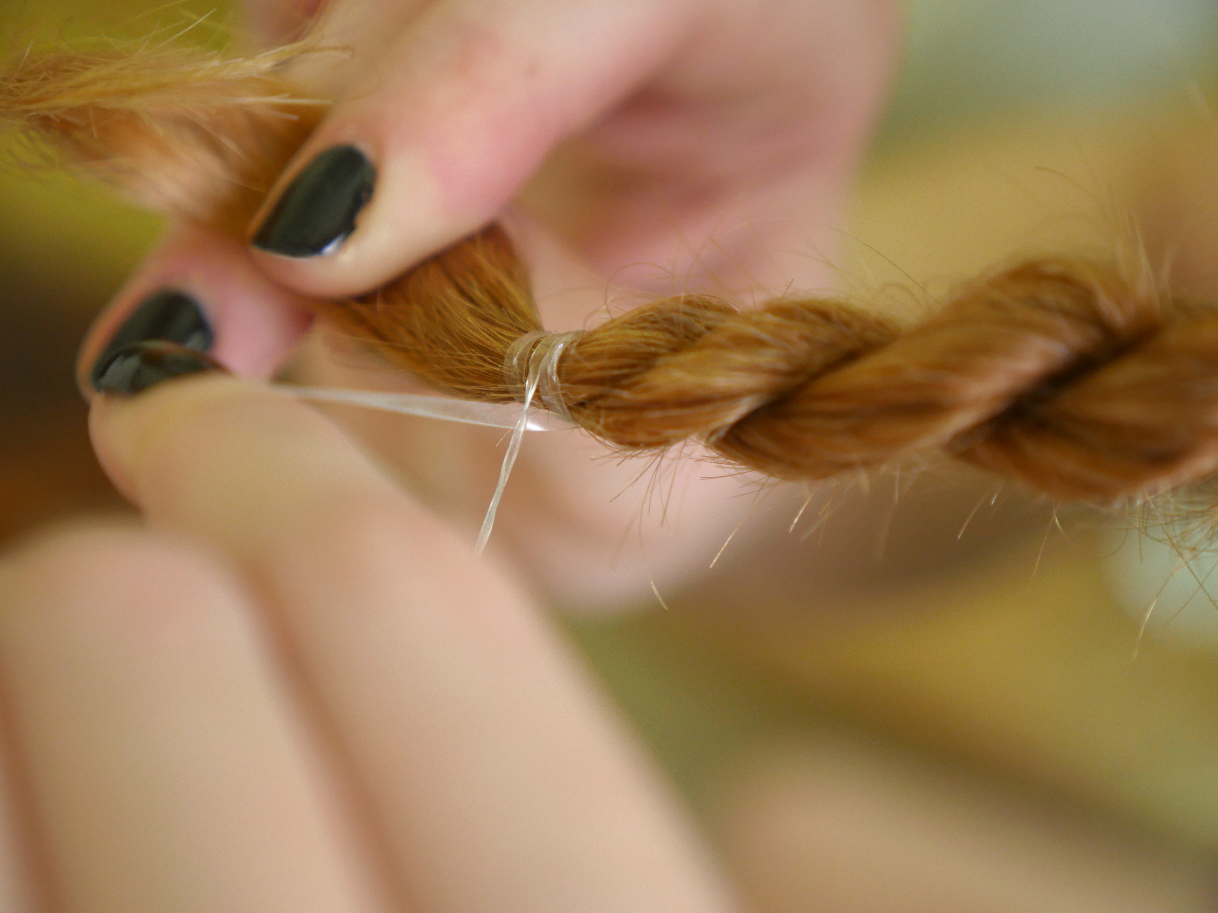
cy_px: 456
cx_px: 609
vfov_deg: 21.0
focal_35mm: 70
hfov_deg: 27.8
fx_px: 2463
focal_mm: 35
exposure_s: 1/200
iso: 800
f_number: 2.8
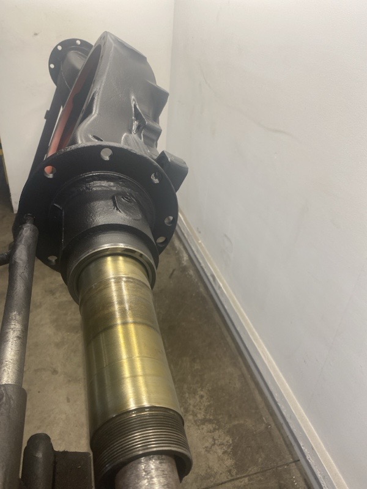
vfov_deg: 67.3
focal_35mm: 26
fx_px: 368
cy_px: 244
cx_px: 184
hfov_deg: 53.1
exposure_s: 1/120
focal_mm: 4.25
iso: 100
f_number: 1.8
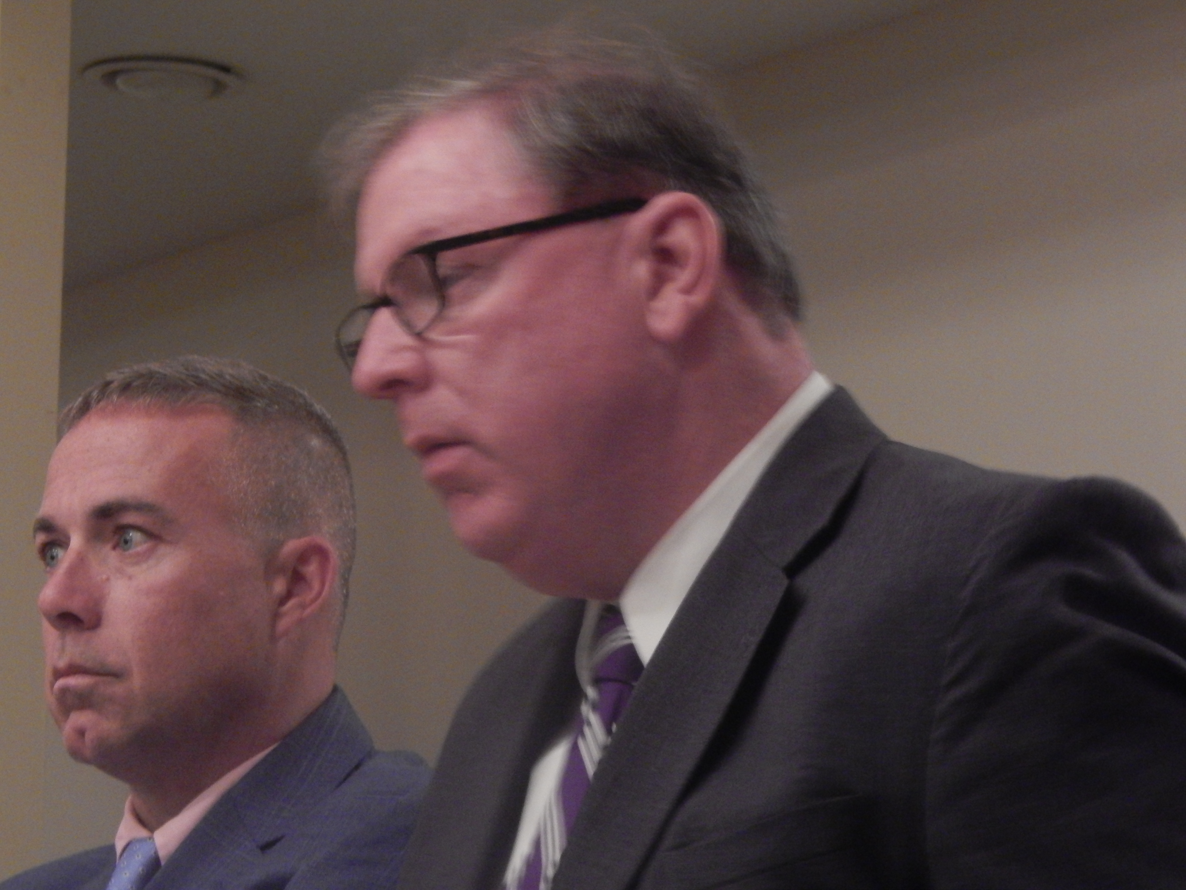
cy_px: 445
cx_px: 593
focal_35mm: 184
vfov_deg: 8.1
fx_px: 6304
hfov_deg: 10.7
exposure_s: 1/6
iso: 800
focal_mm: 32.8
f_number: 5.3
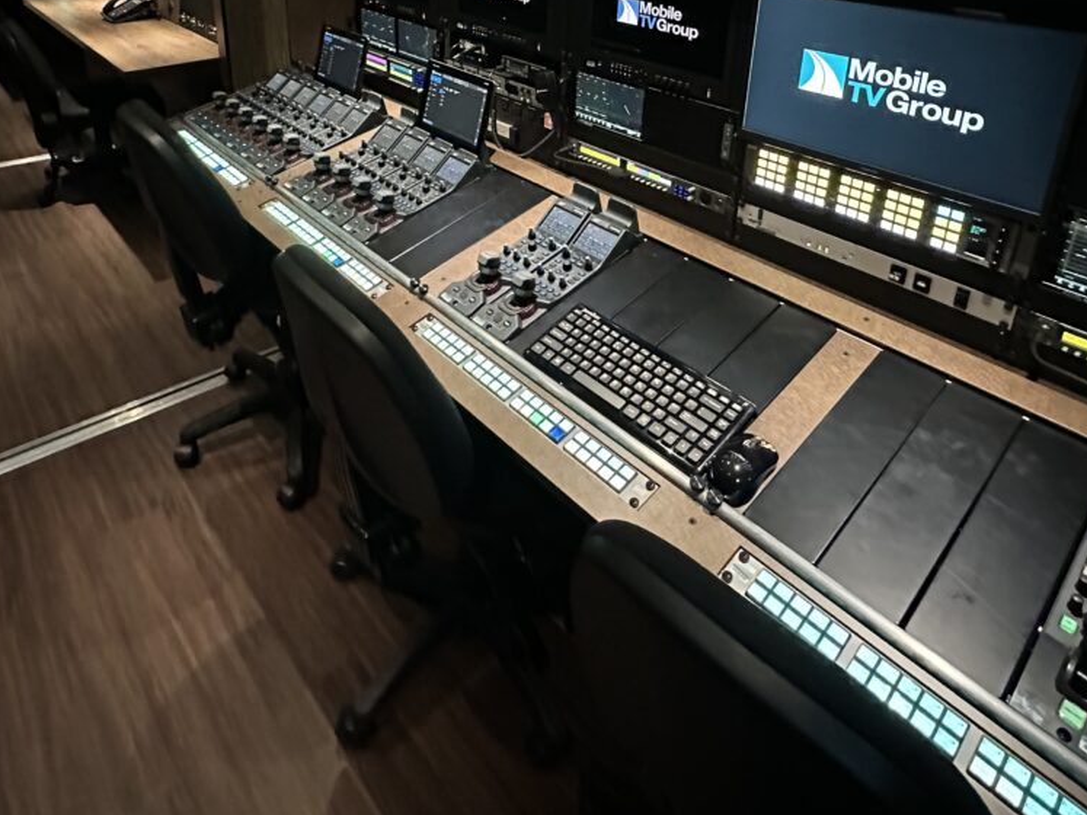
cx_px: 498
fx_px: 754
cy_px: 121
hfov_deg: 71.5
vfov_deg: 51.8
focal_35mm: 24
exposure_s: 1/40
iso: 1250
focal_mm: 2.22
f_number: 2.2
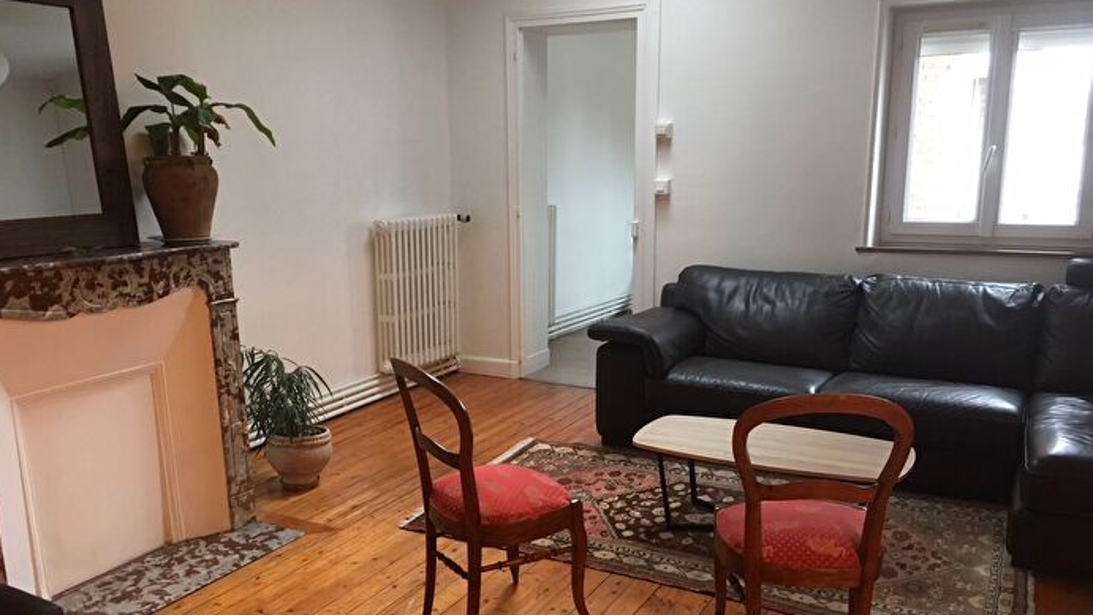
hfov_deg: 61.0
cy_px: 368
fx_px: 928
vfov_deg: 36.6
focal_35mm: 32
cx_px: 546
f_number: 2.2
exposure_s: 1/20
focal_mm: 4.15
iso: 200
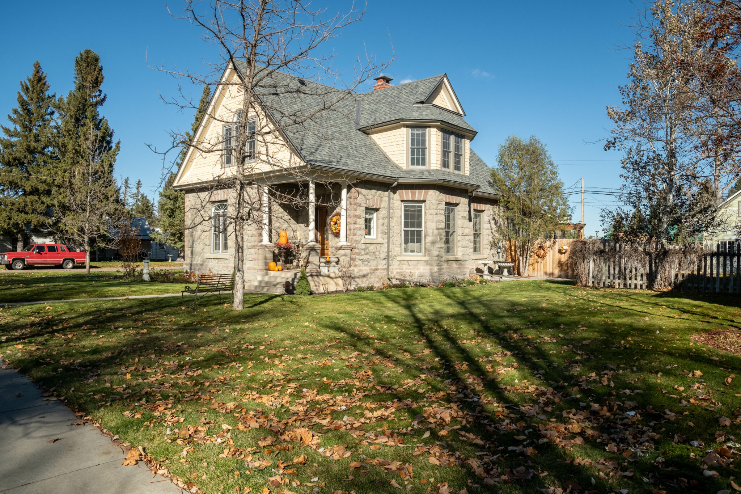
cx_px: 370
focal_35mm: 24
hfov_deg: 73.7
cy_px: 247
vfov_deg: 53.1
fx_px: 494
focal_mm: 16
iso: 400
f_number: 8
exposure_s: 1/4000
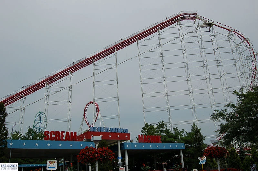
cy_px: 86
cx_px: 129
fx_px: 215
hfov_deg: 62.0
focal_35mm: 30
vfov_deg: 43.5
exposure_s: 1/500
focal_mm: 20
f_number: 11
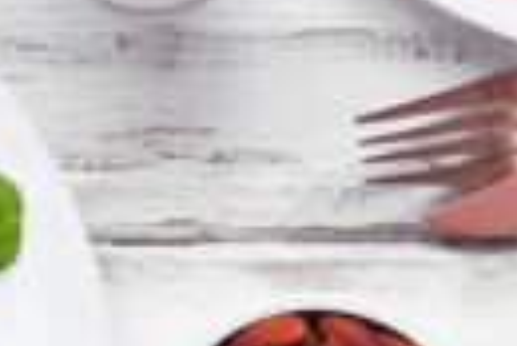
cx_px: 270
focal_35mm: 248
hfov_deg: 8.3
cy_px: 255
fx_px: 3565
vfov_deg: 5.6
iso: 100
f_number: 14
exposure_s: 1.6
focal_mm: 28
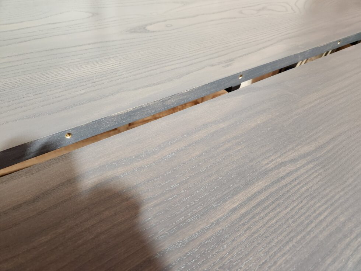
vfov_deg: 58.9
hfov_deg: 73.9
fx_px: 240
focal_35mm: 23
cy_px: 136
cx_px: 180
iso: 640
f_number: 1.8
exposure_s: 1/60
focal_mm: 5.4
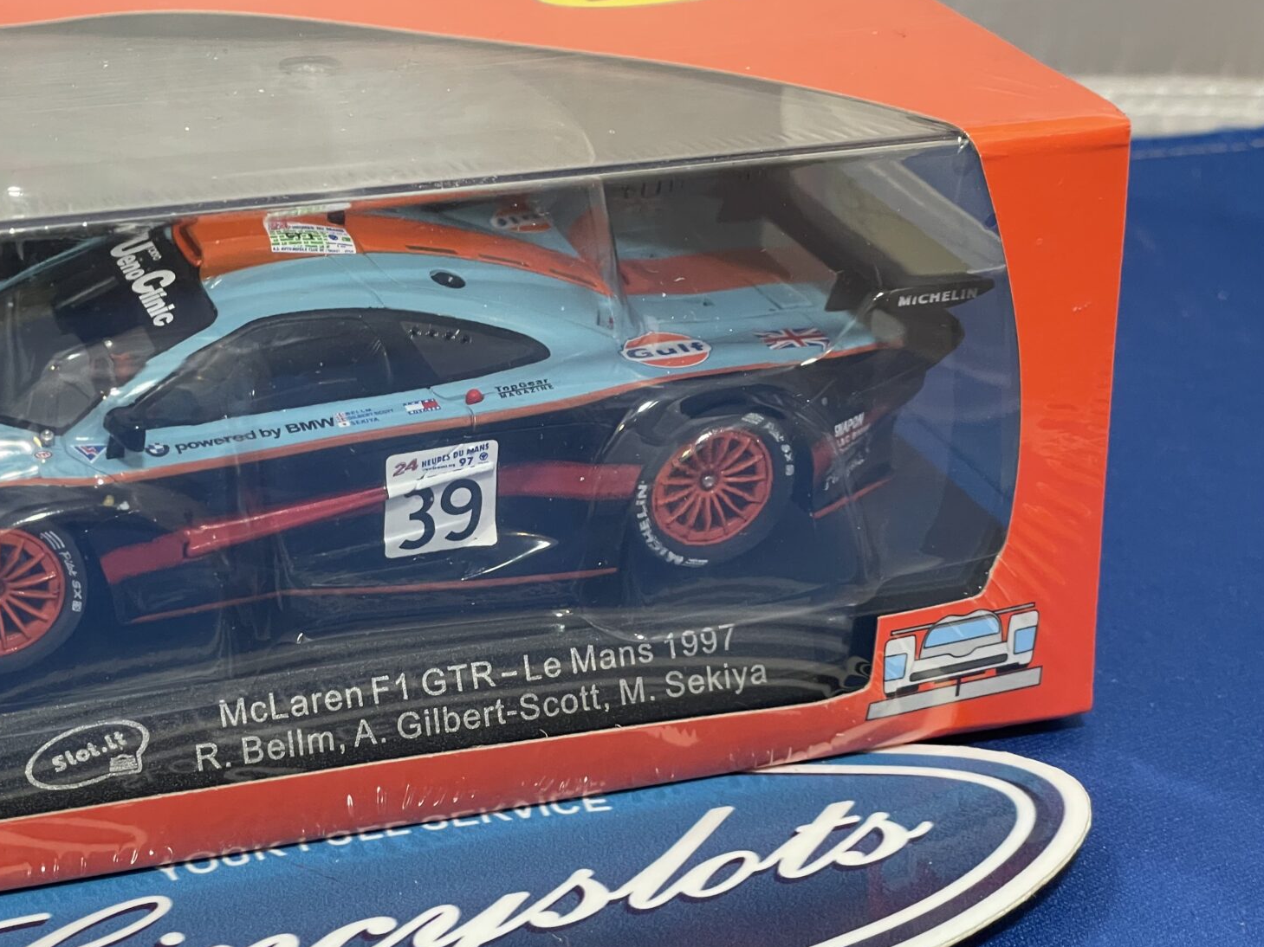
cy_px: 557
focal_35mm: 73
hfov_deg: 26.5
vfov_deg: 20.1
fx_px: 2665
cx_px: 378
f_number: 2
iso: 200
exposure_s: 1/60
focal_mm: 6
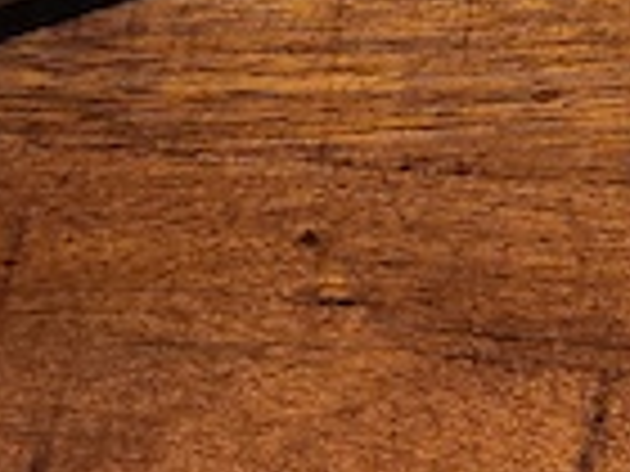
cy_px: 63
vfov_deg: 9.9
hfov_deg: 13.2
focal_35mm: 149
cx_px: 418
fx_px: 2712
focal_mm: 4.25
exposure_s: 1/24
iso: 640
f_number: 1.8
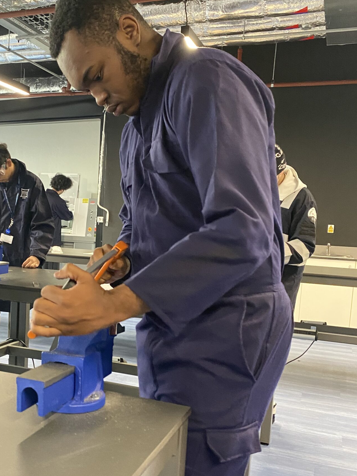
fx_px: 536
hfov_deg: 36.2
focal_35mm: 39
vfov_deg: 47.6
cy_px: 287
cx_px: 100
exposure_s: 1/33
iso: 400
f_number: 1.8
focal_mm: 4.25
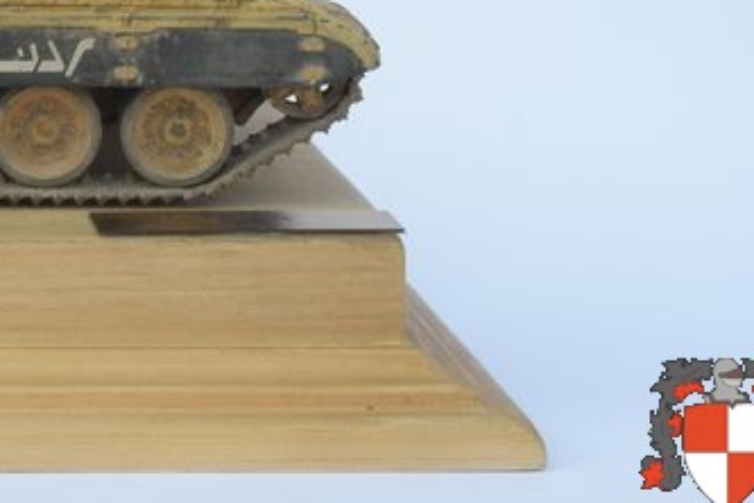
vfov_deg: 7.6
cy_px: -28
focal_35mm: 180
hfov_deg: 11.3
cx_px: -70
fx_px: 3770
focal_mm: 75
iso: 1250
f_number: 18
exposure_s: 1/125
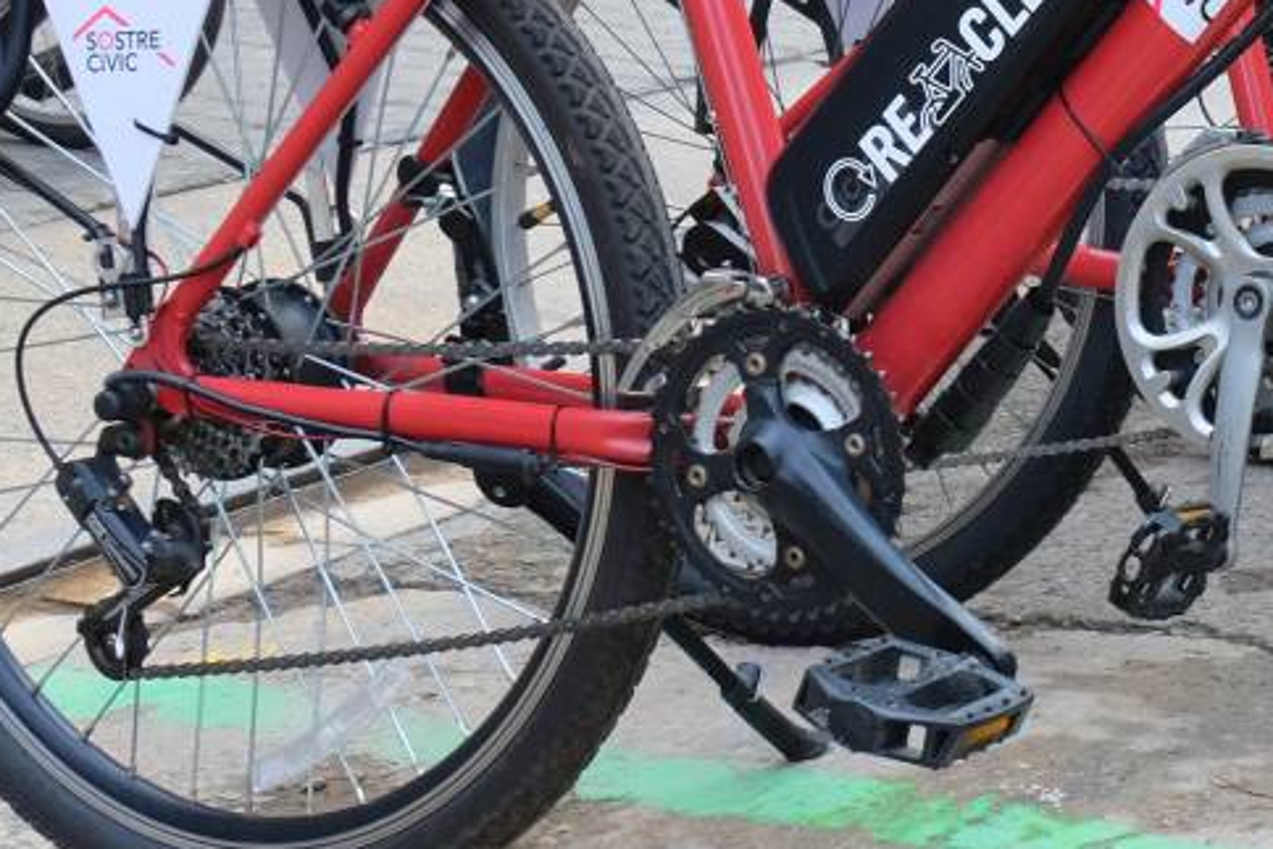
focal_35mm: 93
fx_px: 3289
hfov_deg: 20.6
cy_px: 45
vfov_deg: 14.5
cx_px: 1499
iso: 400
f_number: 5.6
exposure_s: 1/170
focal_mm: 20.1
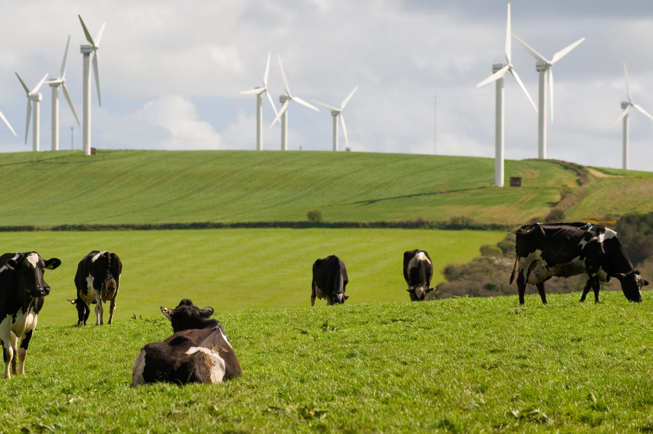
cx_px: 266
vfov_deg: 5.1
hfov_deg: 7.7
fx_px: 4840
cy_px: 172
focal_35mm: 267
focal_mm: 200
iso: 200
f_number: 7.1
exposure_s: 1/640
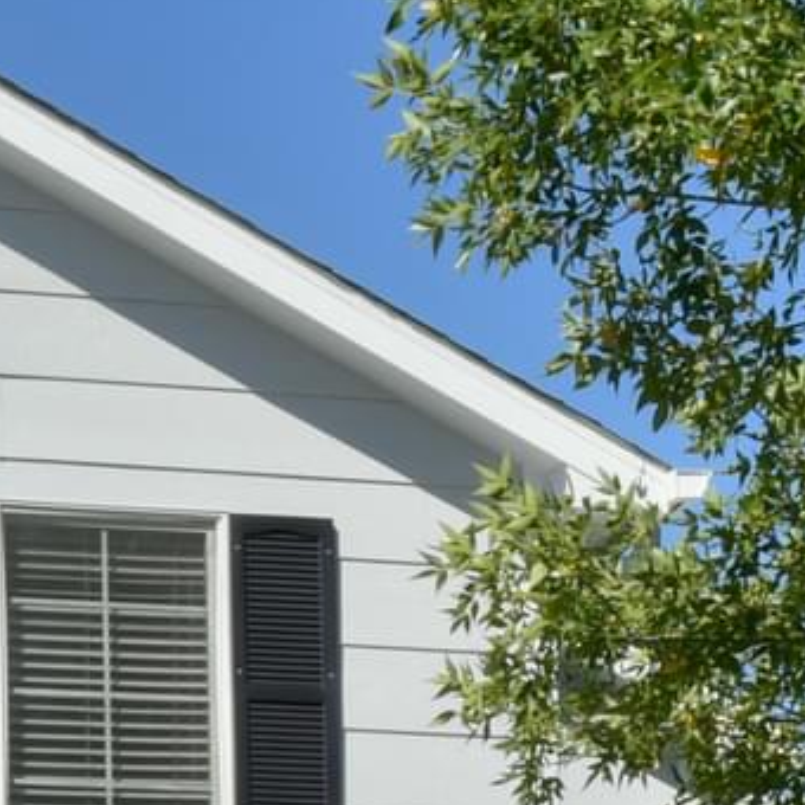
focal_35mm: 169
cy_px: 1145
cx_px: 204
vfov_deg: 10.1
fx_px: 4446
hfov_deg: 10.3
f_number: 18
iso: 200
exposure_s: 1/200
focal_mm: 22
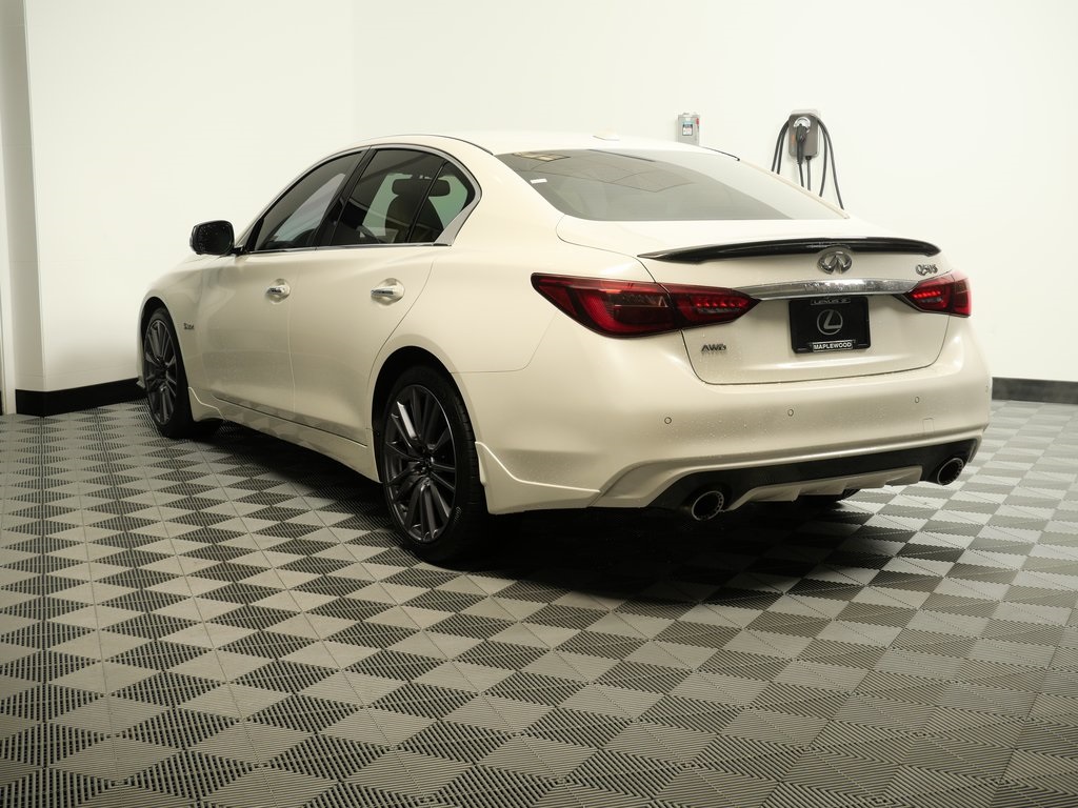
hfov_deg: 42.9
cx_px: 539
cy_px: 404
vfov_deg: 32.9
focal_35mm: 44
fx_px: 1370
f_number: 5.6
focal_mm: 22
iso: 250
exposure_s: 1/200
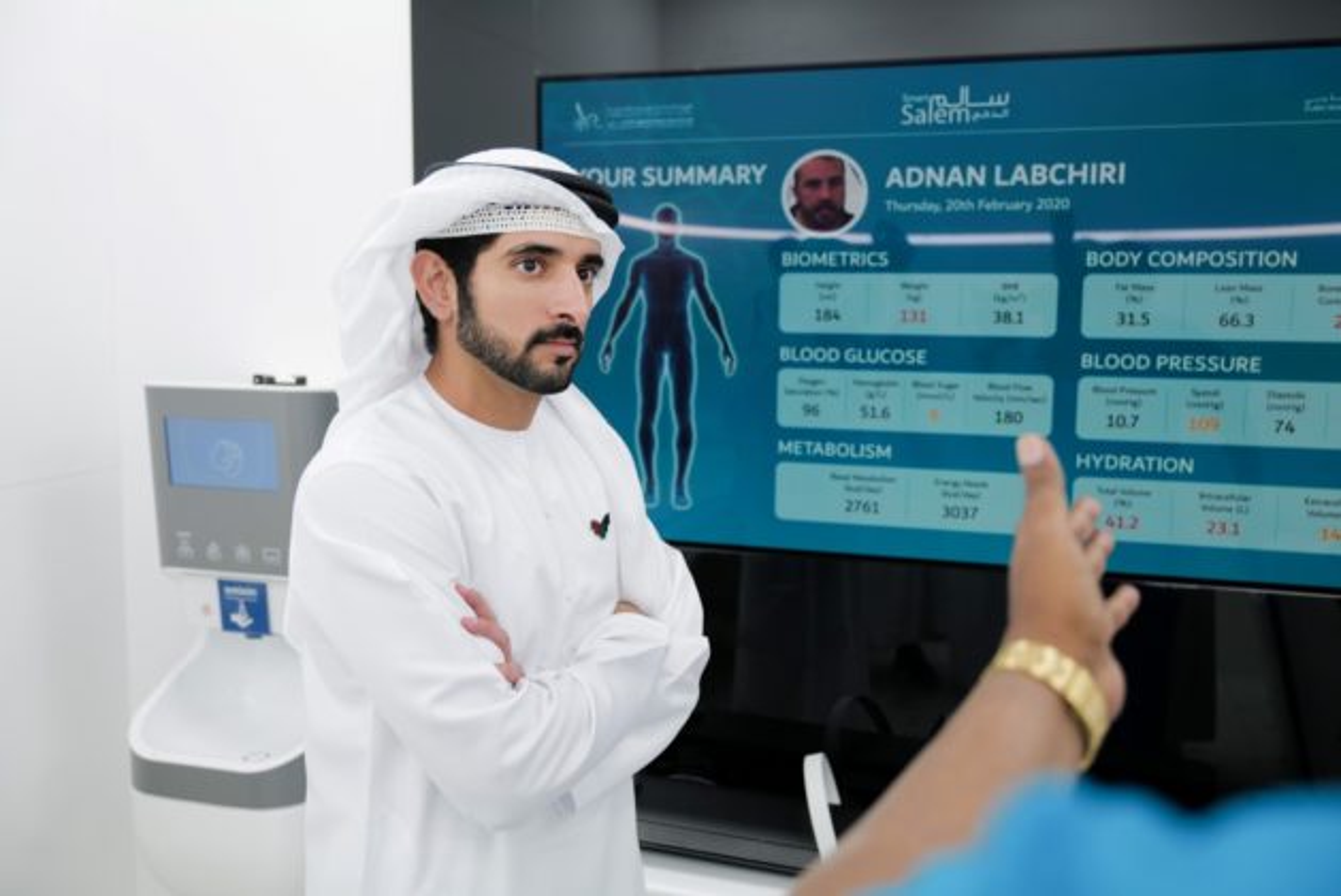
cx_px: 670
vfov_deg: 41.2
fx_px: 1192
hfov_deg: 58.7
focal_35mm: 32
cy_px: 448
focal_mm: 32
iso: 400
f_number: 3.1
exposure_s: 1/125
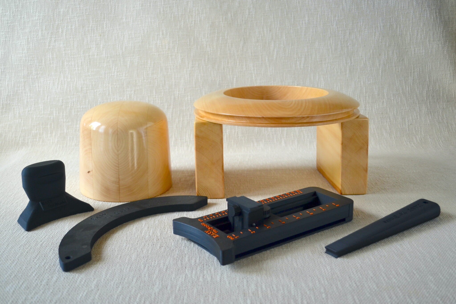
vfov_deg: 36.9
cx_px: 228
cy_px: 152
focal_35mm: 36
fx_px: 456
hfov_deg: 53.1
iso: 200
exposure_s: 1/80
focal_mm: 24
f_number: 4.5
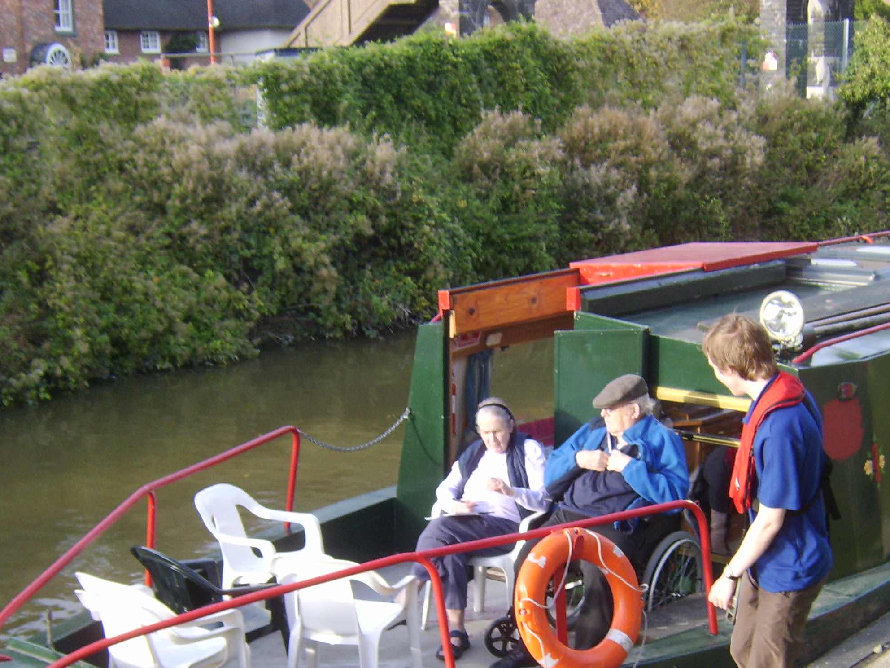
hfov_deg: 39.6
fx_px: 1234
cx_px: 493
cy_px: 497
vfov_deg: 29.8
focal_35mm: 48
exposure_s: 1/176
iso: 100
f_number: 4
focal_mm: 8.13
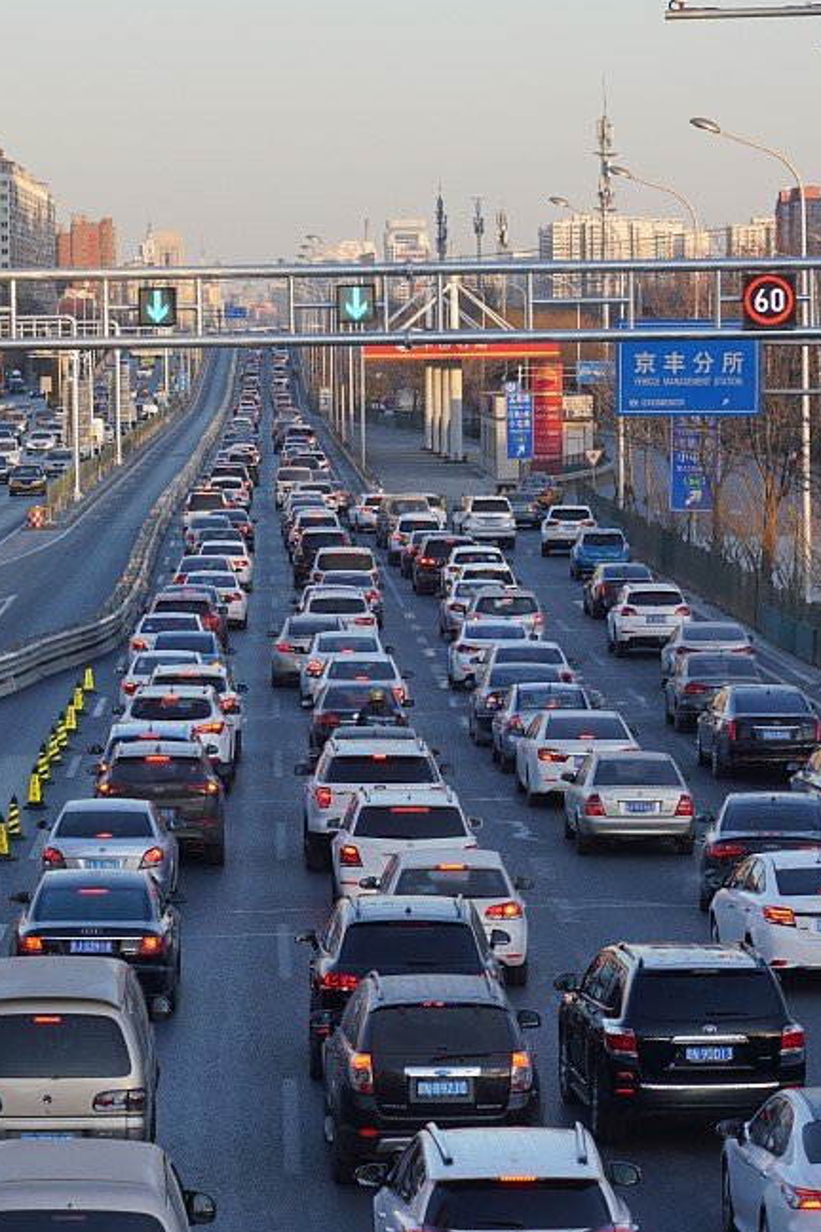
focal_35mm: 166
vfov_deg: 12.4
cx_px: 427
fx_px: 5678
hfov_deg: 8.3
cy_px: 648
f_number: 6.3
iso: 200
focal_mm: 105
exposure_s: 1/200
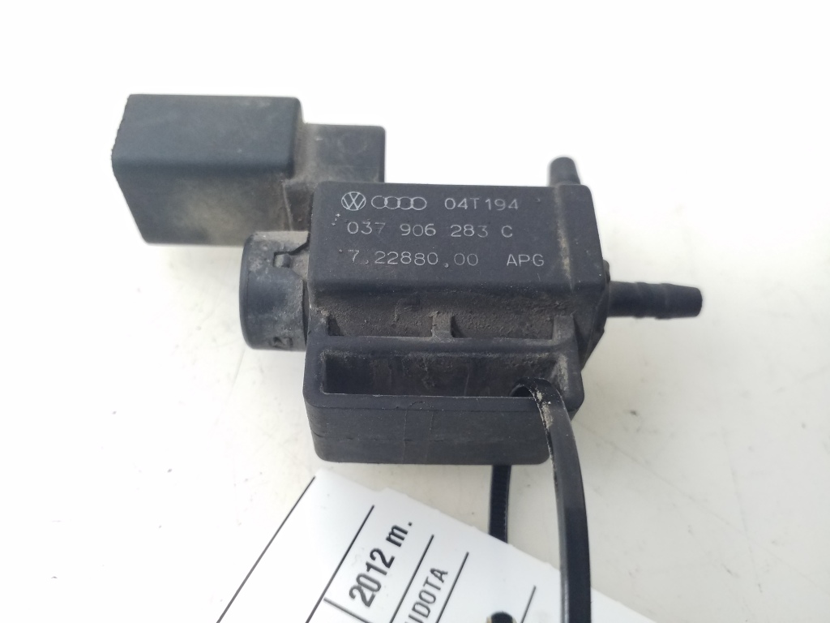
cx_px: 415
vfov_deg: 51.4
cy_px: 312
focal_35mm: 27
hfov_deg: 65.3
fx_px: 647
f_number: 1.9
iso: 200
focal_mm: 3.6
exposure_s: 1/33
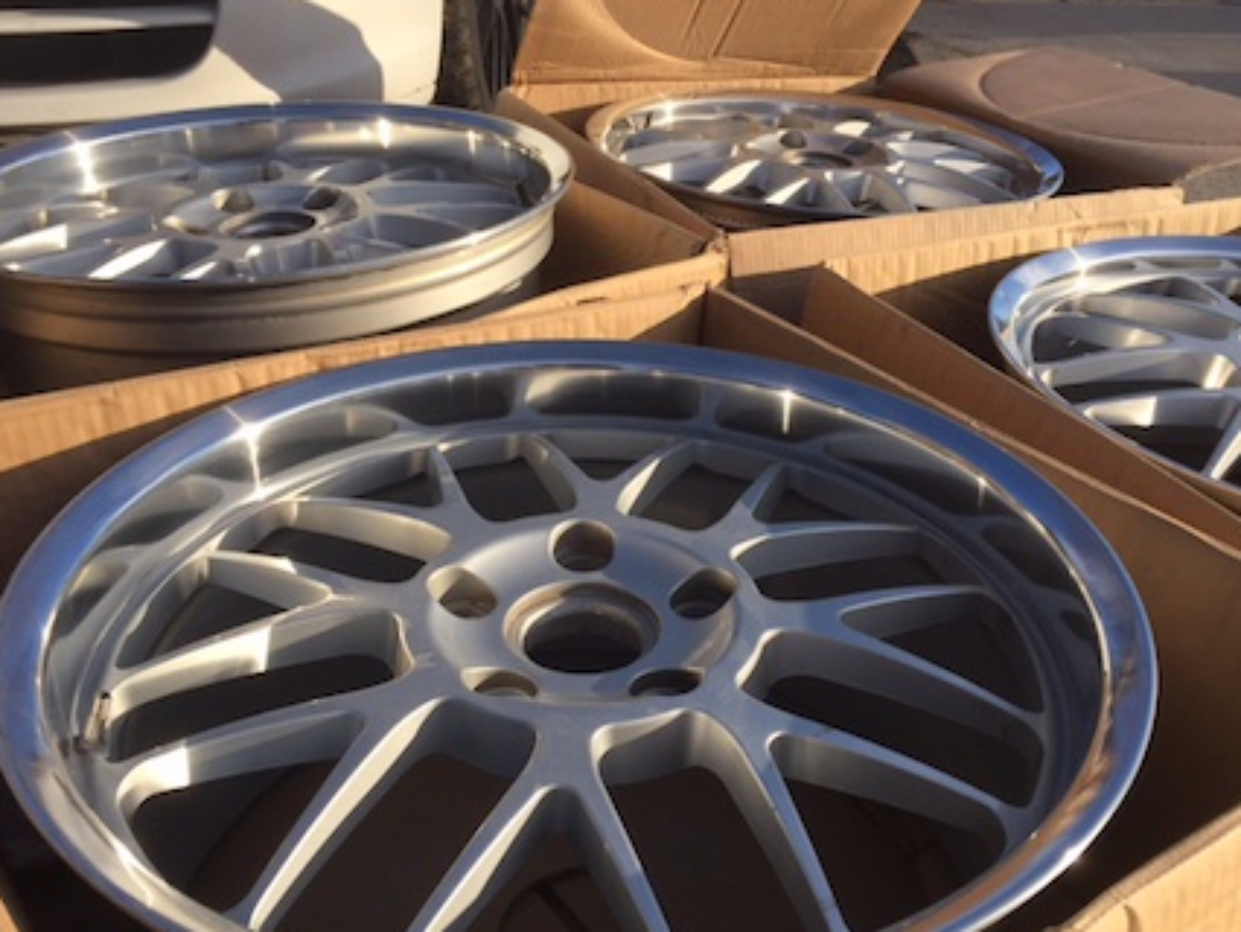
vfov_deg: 41.8
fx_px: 1220
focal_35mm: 34
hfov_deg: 53.9
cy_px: 508
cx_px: 632
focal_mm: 4.15
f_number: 2.2
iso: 32
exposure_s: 1/1582
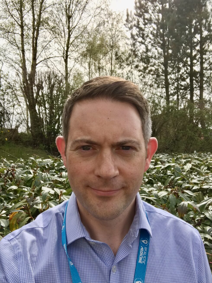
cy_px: 142
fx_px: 261
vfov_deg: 56.8
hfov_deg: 44.2
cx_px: 106
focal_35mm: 32
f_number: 2.2
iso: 25
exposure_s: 1/430
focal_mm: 2.87
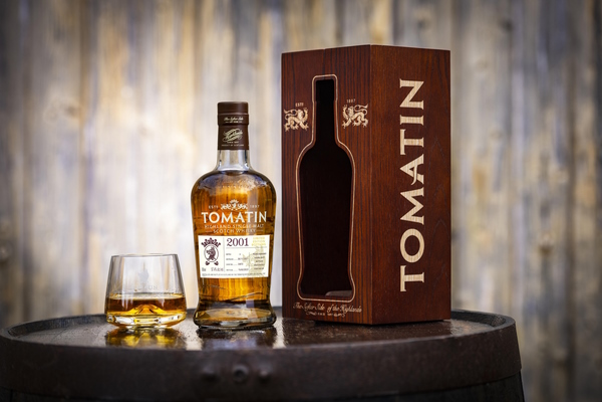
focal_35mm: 110
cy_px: 201
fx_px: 1839
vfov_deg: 12.5
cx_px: 301
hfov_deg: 18.6
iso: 80
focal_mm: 110
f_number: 2.8
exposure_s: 1/80
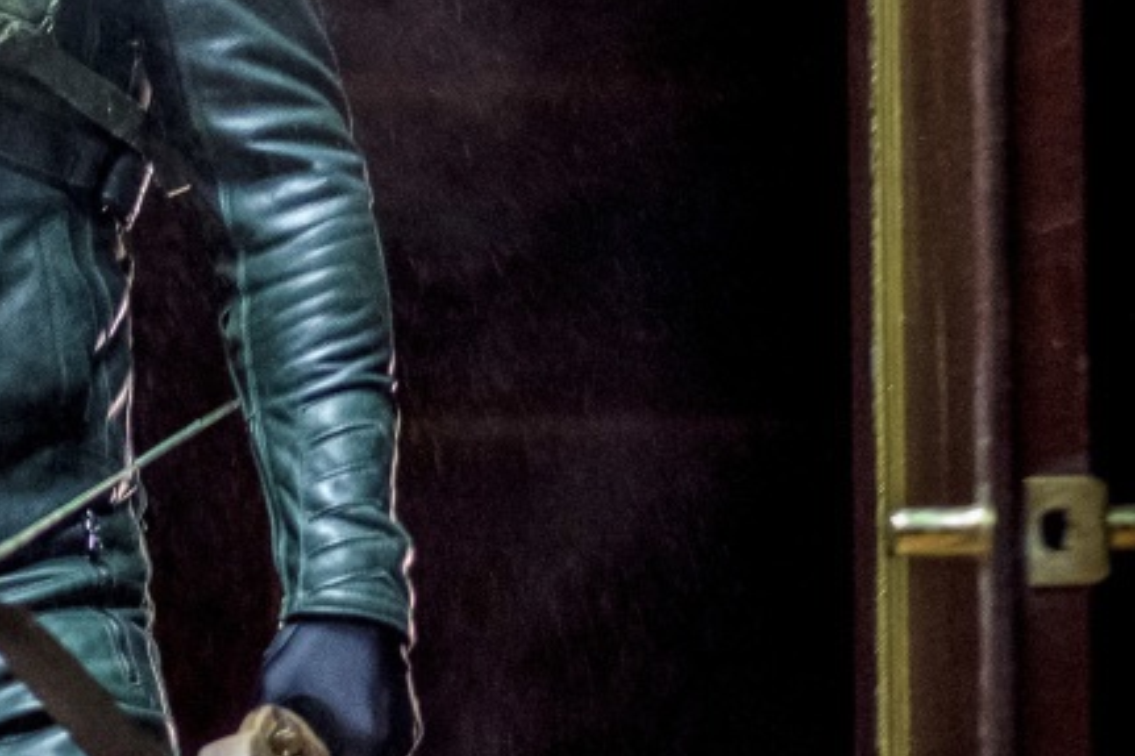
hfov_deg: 8.7
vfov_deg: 5.8
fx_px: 7374
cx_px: -92
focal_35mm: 234
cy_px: -24
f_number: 1.2
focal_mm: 56
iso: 10000
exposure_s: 1/125
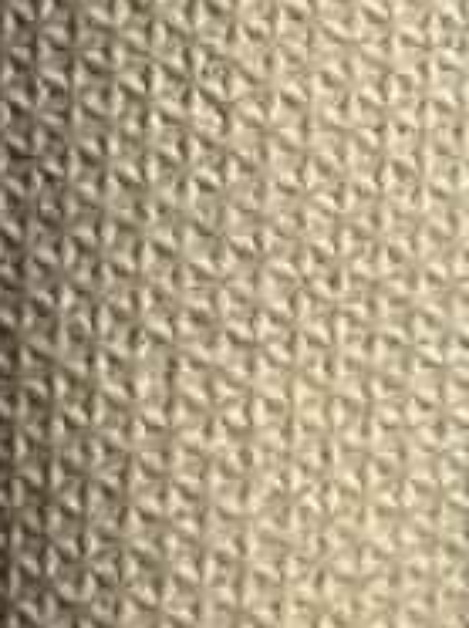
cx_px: 968
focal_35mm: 112
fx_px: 2028
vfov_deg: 17.2
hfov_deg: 11.7
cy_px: -7
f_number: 1.6
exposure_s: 1/60
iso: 250
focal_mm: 5.1
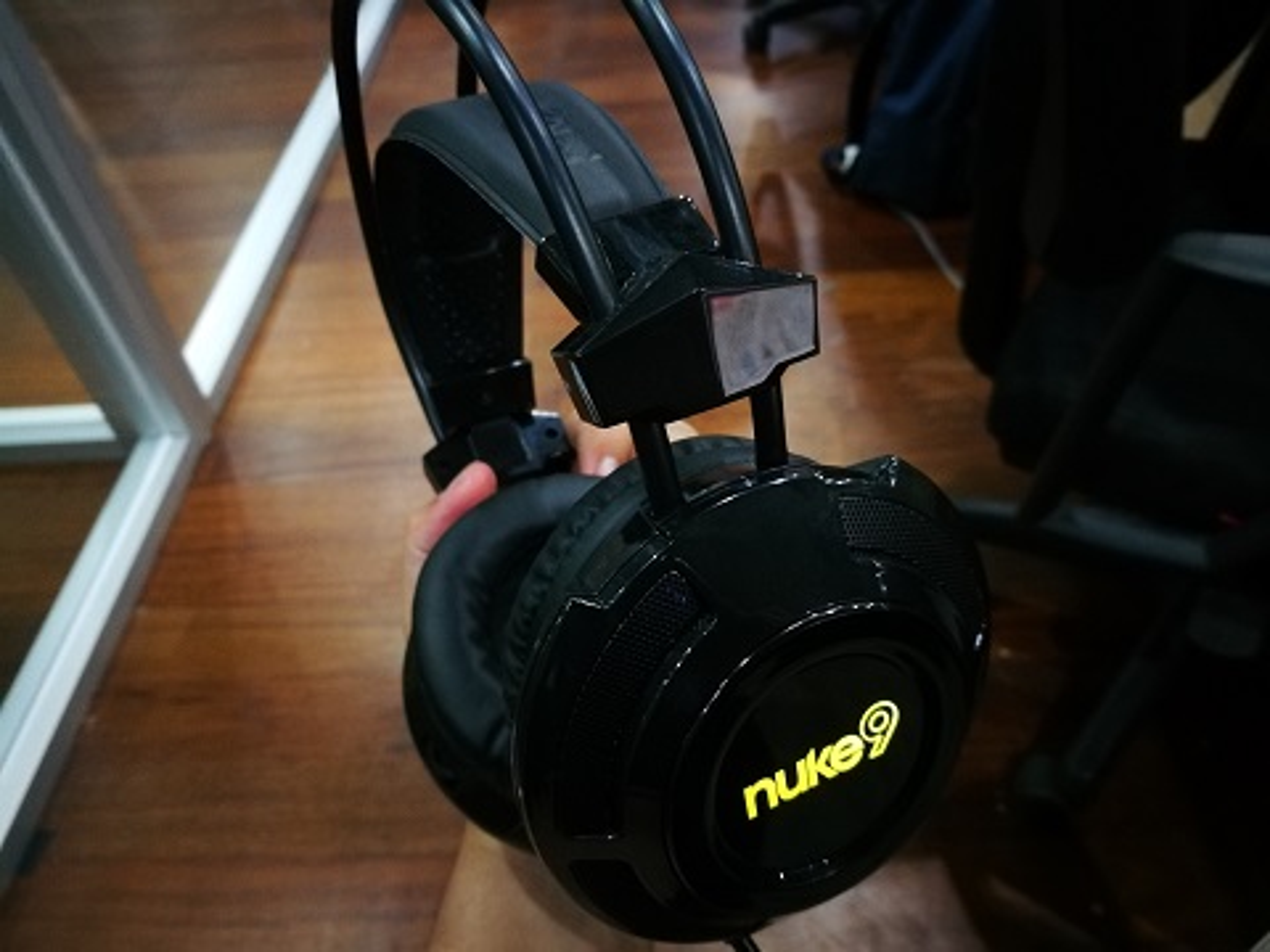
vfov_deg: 51.4
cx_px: 635
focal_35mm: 27
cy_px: 476
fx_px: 991
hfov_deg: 65.3
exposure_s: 1/16.7
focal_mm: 4.5
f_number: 2.2
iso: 800
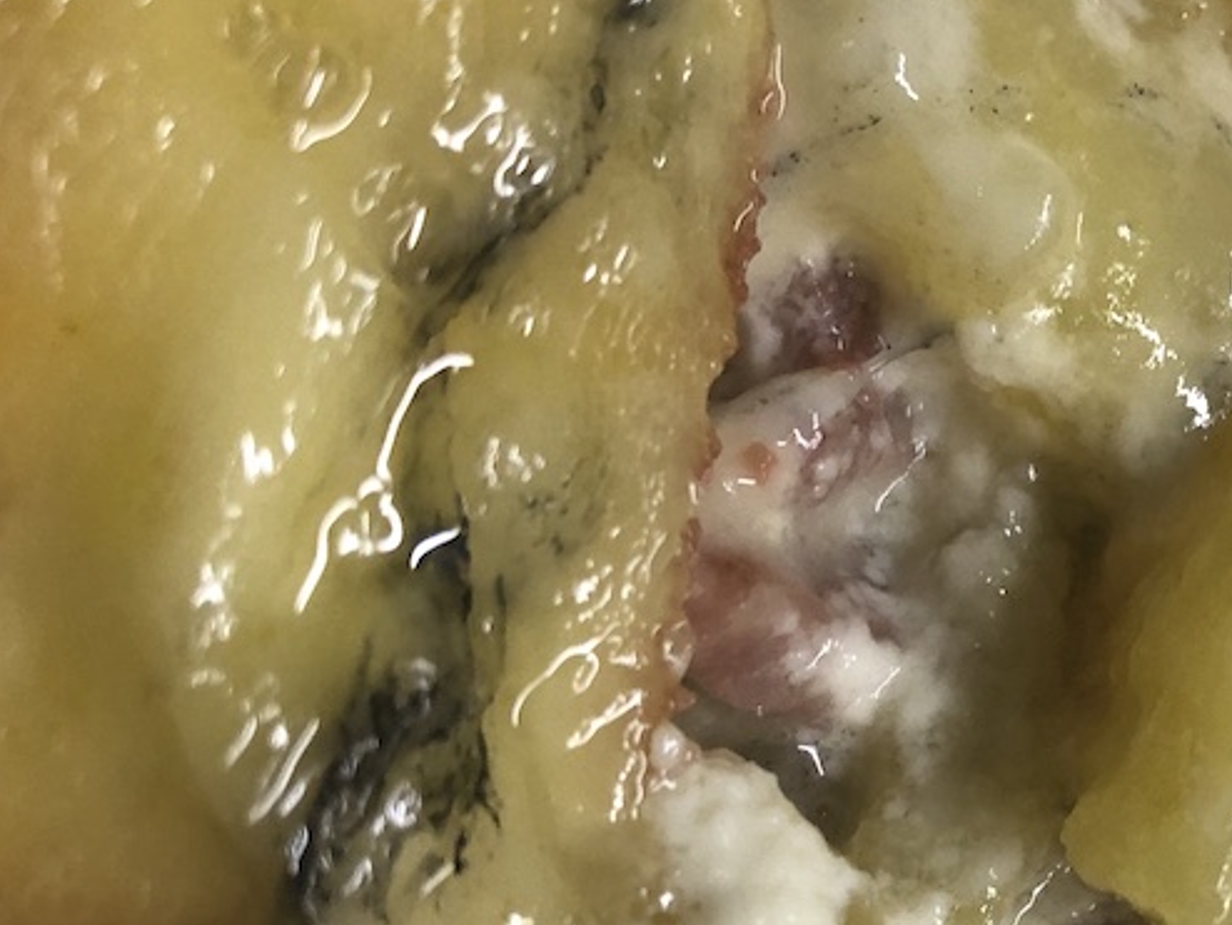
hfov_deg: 26.2
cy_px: 613
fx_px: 2421
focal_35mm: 68
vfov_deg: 21.6
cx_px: 1384
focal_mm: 4
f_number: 1.8
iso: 40
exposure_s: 1/25
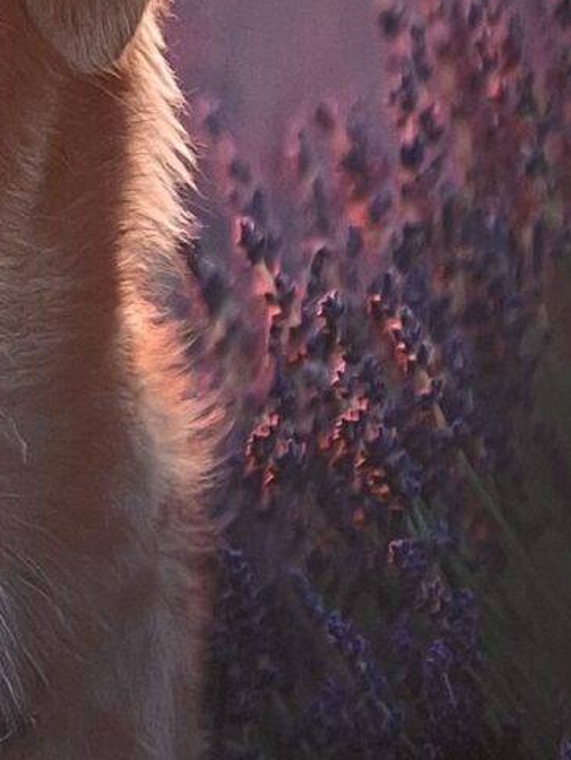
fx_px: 3032
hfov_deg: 10.4
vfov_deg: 14.3
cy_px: 255
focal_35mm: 138
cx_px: -293
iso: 64
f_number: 1.6
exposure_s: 1/50
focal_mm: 5.1
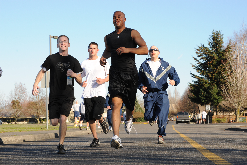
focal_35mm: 92
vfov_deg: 14.8
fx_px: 631
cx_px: 124
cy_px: 82
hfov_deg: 22.2
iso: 640
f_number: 14
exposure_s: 1/320
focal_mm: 92
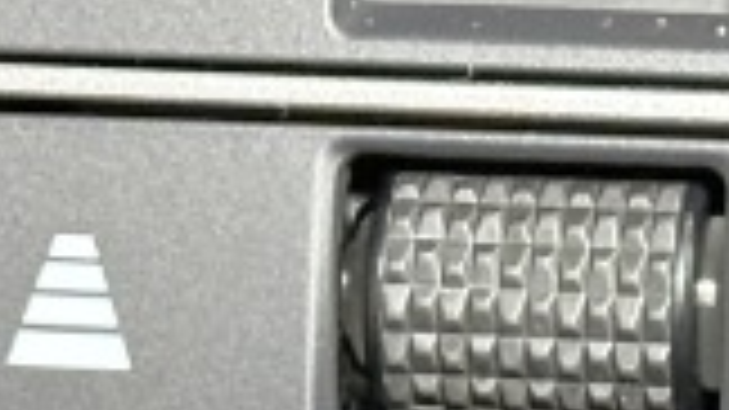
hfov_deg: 6.5
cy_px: -54
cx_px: 603
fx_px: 6377
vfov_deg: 3.7
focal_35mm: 330
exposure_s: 1/30
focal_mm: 6.86
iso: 400
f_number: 1.78
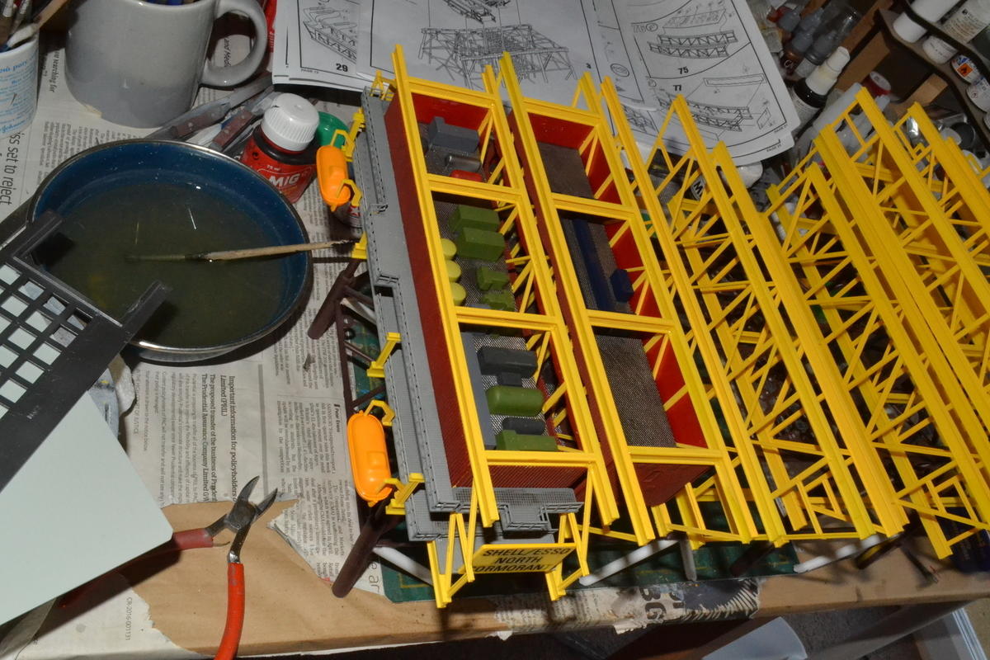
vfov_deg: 40.0
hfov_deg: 57.2
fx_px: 907
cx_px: 495
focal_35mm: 33
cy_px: 330
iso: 3200
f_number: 25
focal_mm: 22
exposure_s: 1/60
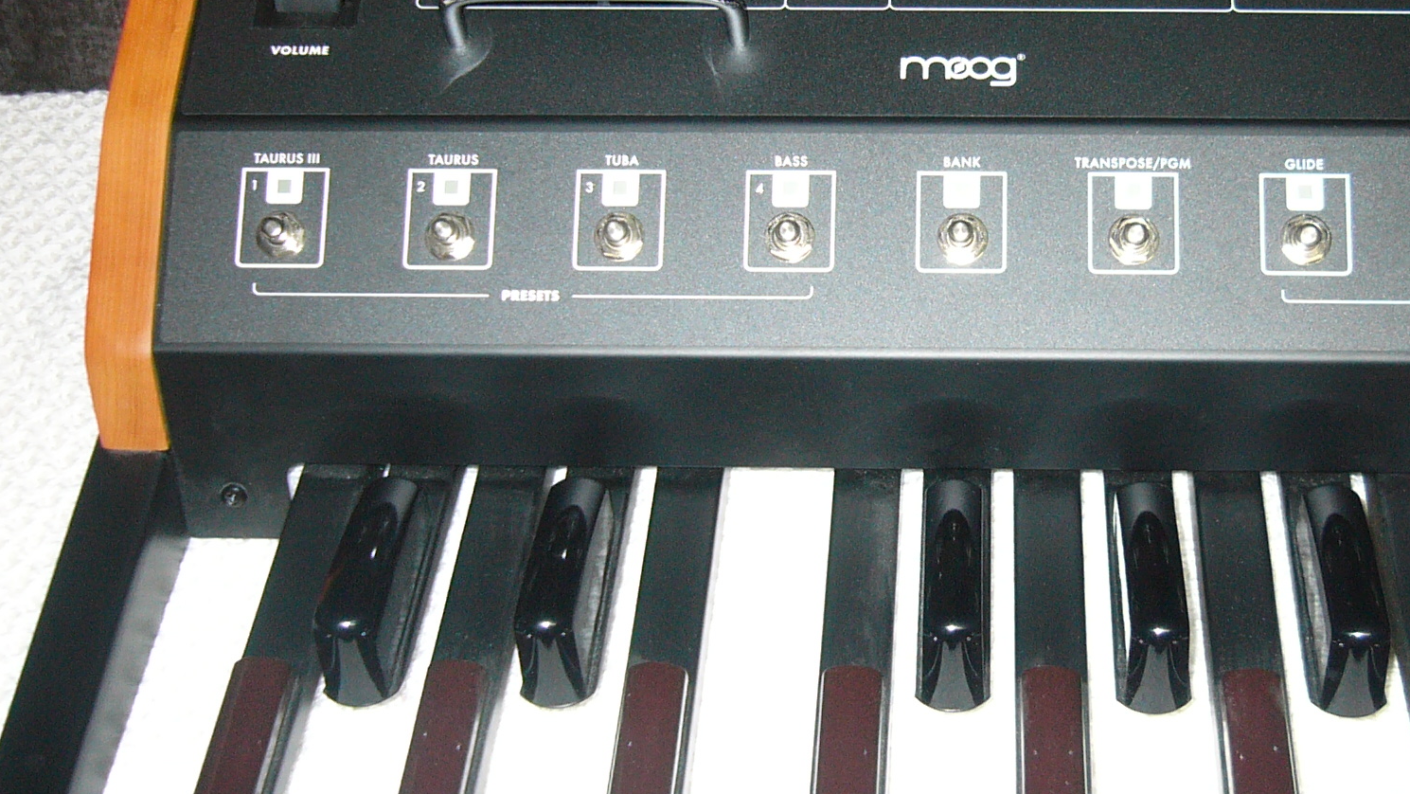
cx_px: 936
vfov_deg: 20.4
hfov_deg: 35.1
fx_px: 2206
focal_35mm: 59
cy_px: 320
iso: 100
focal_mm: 5.8
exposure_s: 1/60
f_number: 2.8
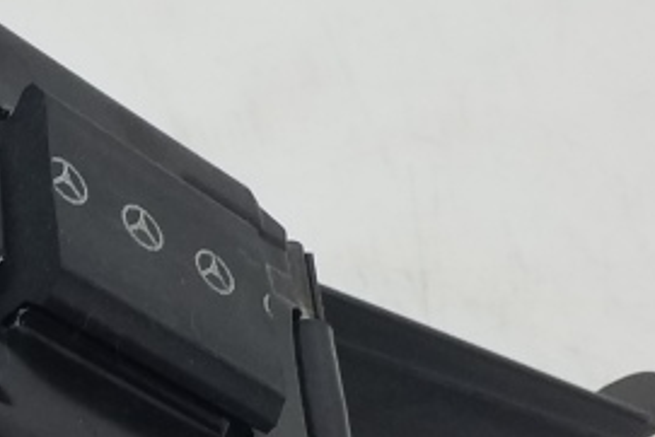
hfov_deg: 17.8
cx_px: -239
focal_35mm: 106
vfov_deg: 12.5
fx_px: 1930
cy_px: 596
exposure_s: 1/50
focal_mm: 3.6
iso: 125
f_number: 1.9
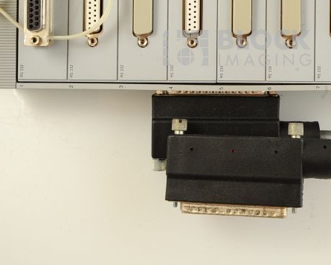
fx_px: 745
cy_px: 48
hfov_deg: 24.9
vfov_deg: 19.9
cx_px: 237
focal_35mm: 76
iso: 800
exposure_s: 1/125
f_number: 11
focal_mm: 40
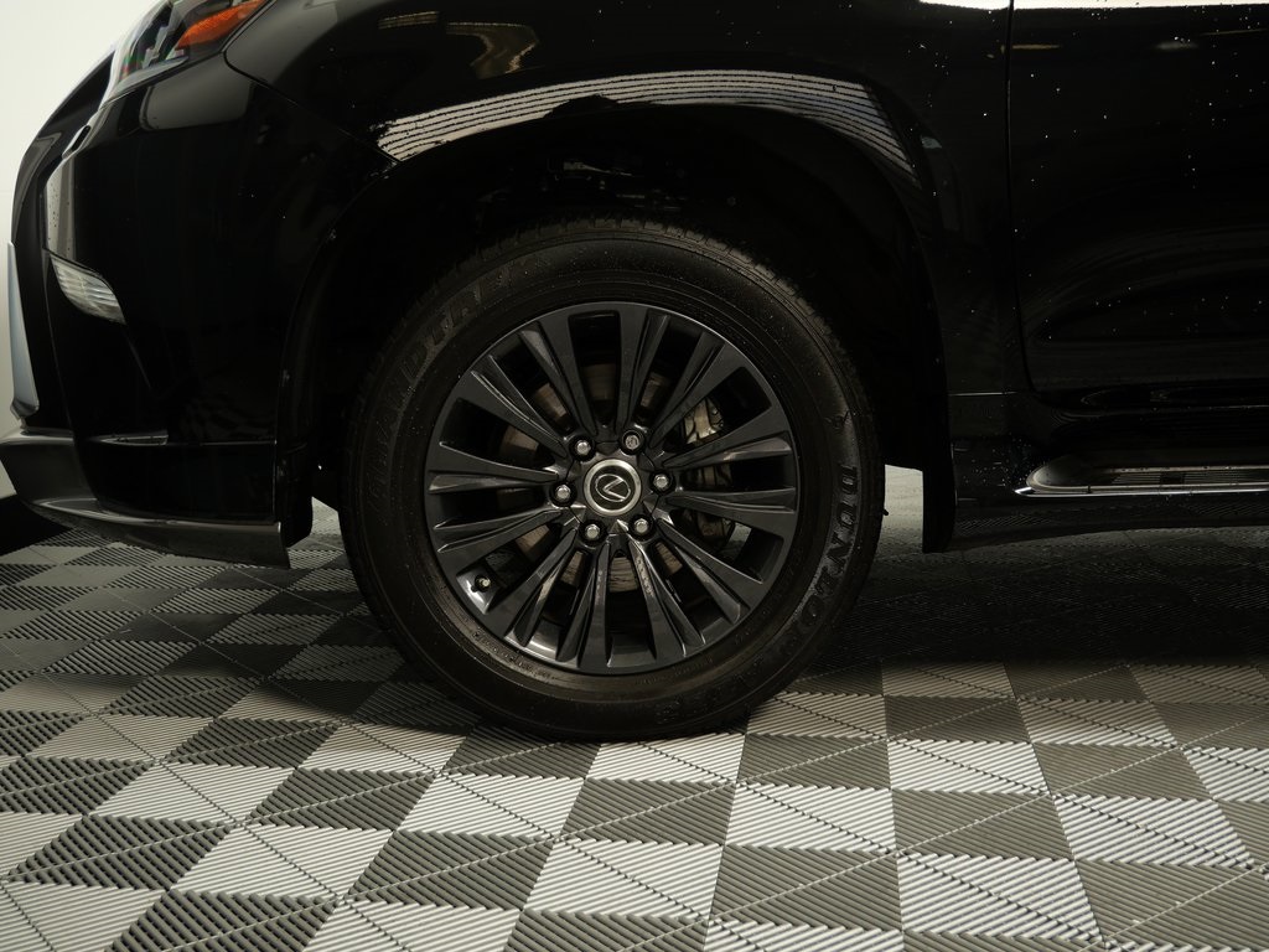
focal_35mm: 40
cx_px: 634
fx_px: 1466
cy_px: 476
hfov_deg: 46.8
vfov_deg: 36.0
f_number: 4.5
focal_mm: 20
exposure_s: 1/200
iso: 250
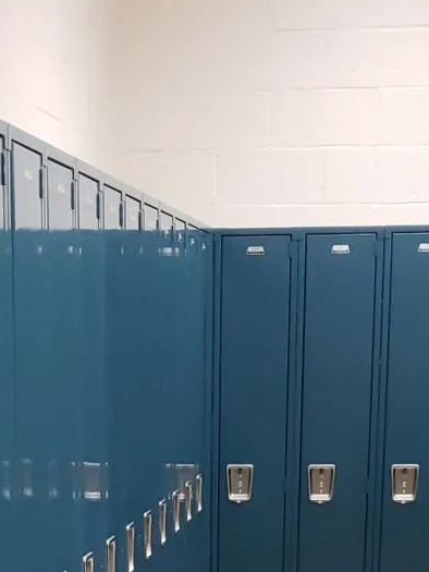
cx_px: 124
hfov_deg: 15.5
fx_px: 1569
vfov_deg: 19.0
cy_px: 757
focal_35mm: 95
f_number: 1.5
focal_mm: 4.3
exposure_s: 1/60
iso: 235
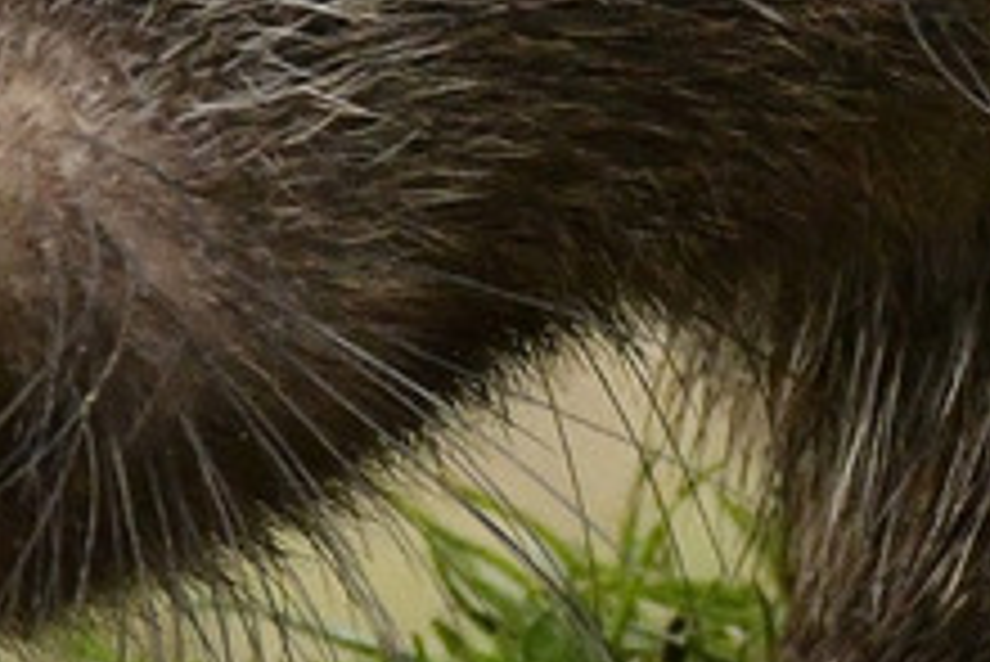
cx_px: 518
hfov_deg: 0.9
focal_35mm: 2182
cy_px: -495
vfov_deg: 0.6
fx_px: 60042
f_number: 8
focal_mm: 300
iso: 2800
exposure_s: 1/1000
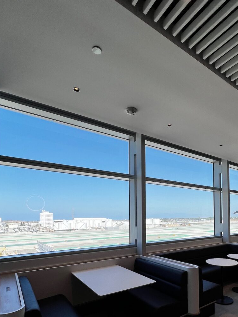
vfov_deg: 78.7
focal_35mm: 20
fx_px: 183
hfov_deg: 64.6
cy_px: 215
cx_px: 154
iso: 32
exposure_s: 1/539
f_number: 1.8
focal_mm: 1.57
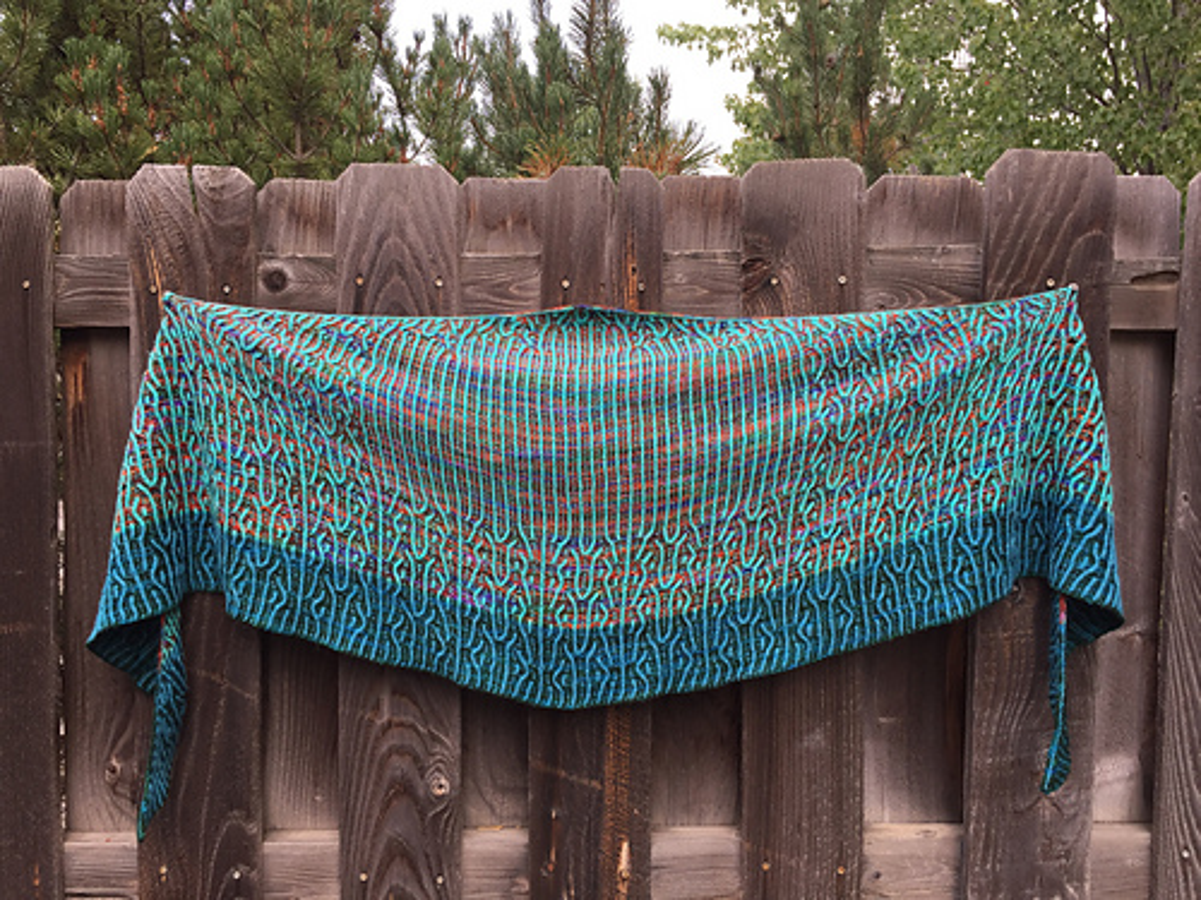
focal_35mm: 29
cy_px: 450
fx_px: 1006
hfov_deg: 61.7
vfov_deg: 48.2
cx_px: 600
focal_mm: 4.15
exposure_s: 1/302
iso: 32
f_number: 2.2
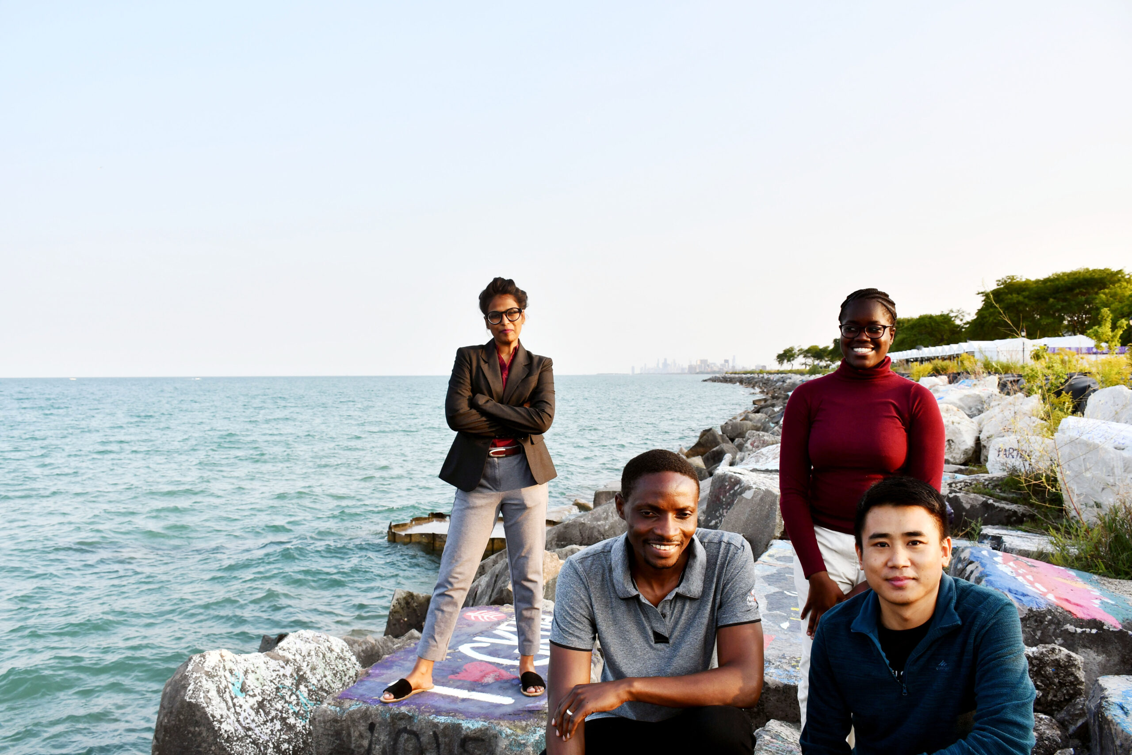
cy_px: 378
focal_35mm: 27
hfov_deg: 67.4
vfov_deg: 47.9
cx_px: 566
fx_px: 849
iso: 200
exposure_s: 1/250
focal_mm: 18
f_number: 6.3
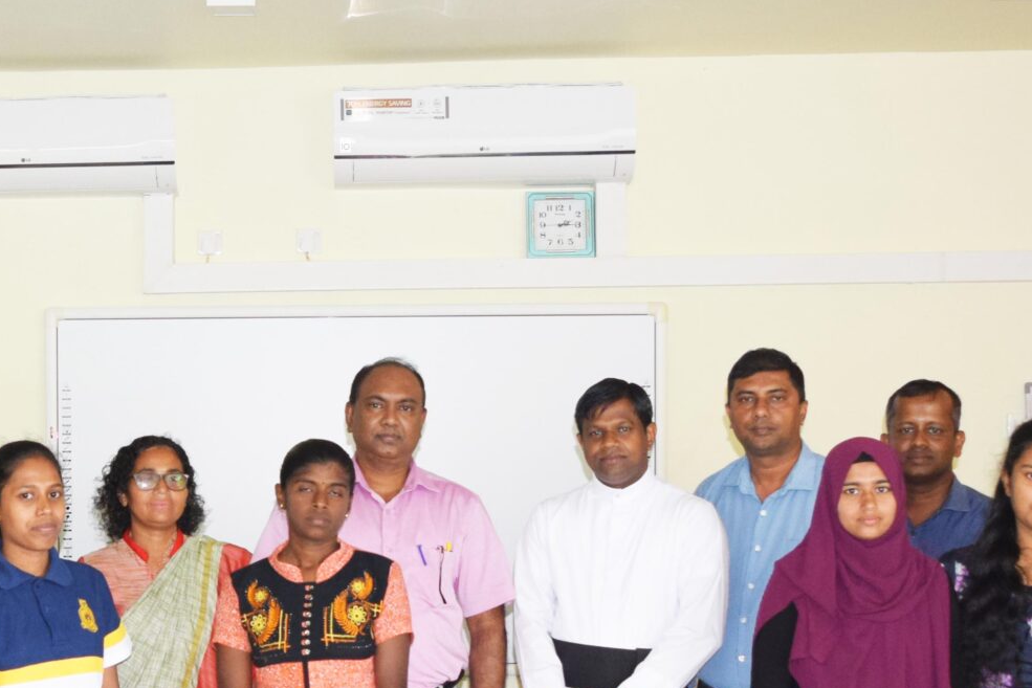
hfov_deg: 25.6
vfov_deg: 17.4
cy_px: 507
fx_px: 2236
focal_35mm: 78
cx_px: 227
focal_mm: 20
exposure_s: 1/100
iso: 800
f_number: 5
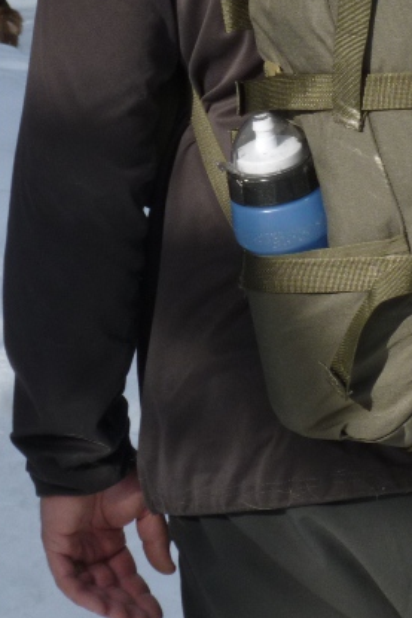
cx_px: 412
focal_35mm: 200
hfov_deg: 6.8
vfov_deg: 10.3
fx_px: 3436
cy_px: 110
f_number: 4.5
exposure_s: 1/320
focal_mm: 14.2
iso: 100
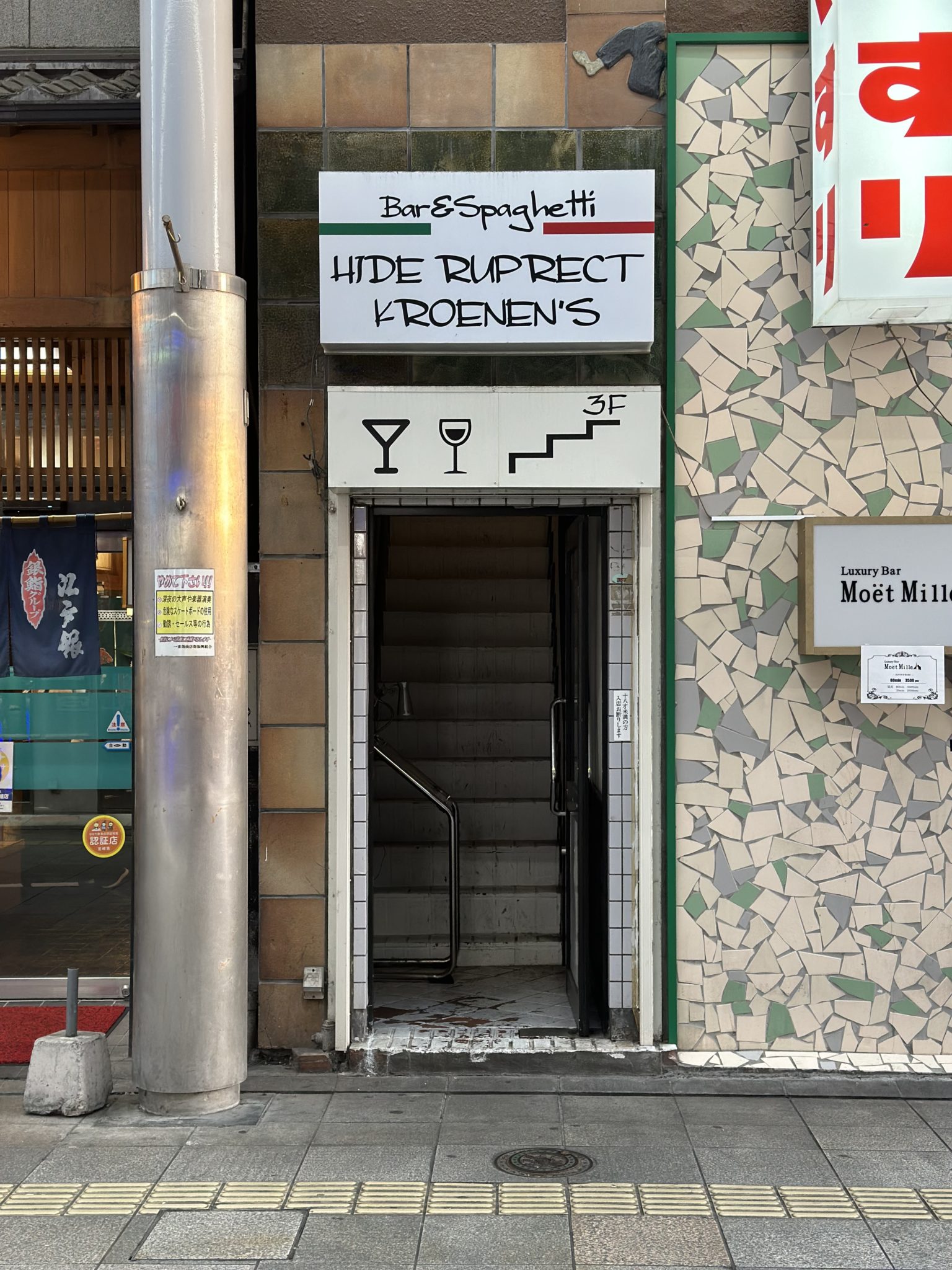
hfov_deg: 30.3
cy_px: 635
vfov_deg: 39.7
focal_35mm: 48
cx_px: 476
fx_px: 1760
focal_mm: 6.86
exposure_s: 1/60
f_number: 1.78
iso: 125
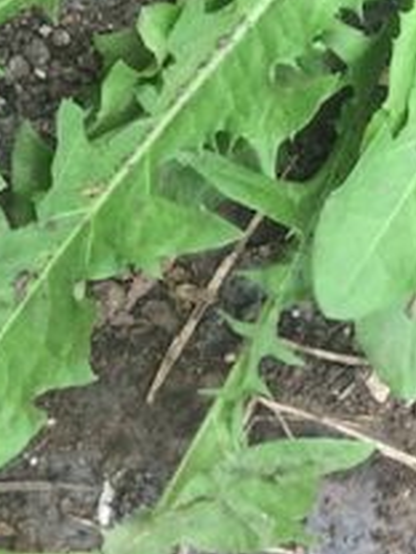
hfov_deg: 10.1
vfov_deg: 12.0
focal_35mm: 143
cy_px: -615
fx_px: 2291
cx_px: 603
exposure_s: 1/155
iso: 32
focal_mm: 4.15
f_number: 2.2
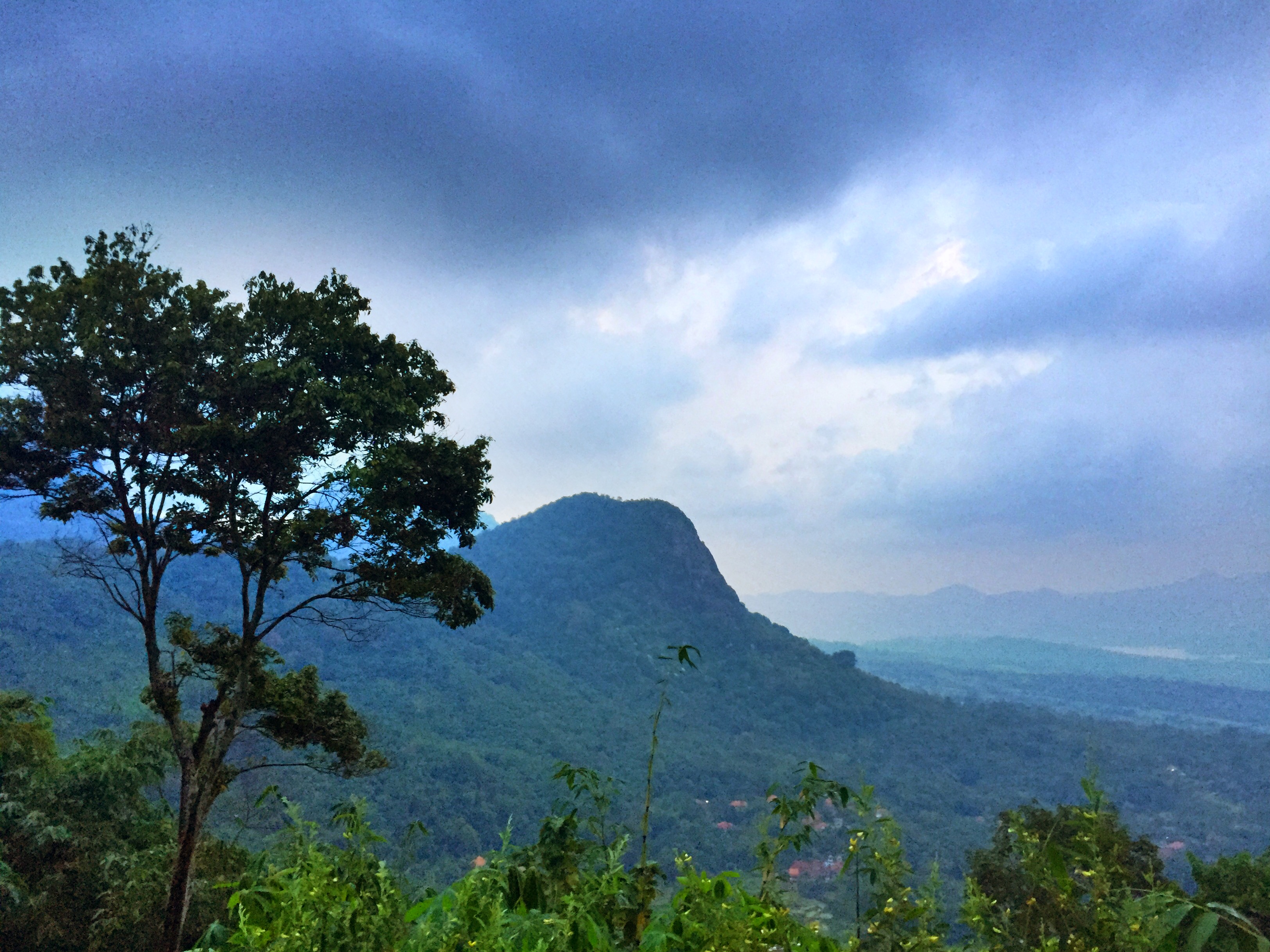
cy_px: 476
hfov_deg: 61.7
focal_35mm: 29
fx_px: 1064
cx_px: 635
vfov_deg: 48.2
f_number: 2.2
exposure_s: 1/33
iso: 200
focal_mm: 4.15
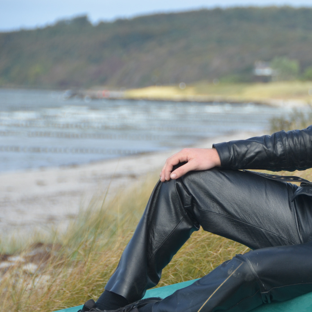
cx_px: 320
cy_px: 159
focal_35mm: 286
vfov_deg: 6.1
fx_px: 2915
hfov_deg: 6.1
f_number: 5.6
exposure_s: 1/500
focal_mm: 105
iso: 200
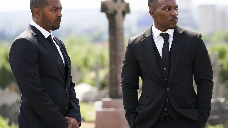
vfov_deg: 6.7
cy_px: 54
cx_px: 114
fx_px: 1100
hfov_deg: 11.8
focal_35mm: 182
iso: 125
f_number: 4.5
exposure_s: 1/2000
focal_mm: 173
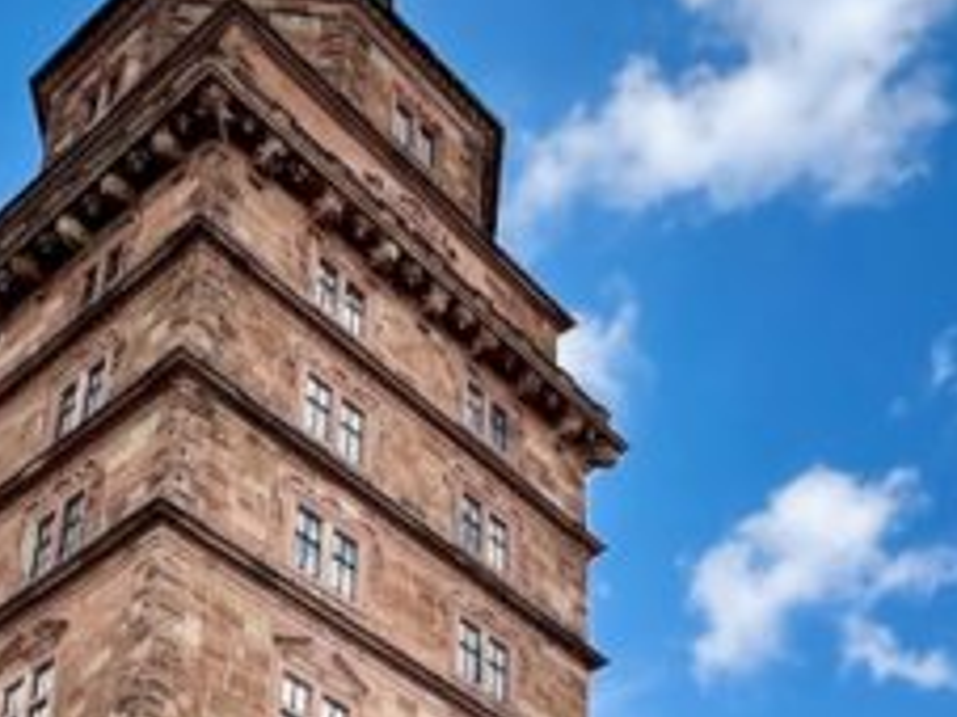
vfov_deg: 28.9
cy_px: 837
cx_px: 426
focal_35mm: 44
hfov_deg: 42.9
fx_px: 1216
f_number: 1.8
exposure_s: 1/803
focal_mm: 1.57
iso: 32
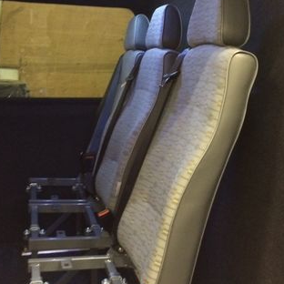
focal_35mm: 51
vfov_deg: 33.4
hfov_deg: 33.4
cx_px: 135
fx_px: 473
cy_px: 142
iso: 400
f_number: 2.2
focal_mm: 4.12
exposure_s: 1/15
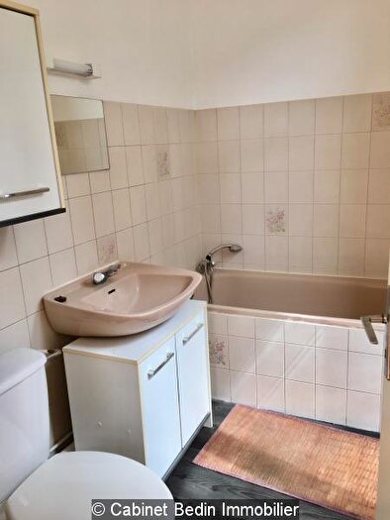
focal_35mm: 29
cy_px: 260
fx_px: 435
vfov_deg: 61.6
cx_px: 195
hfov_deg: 48.2
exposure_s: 1/50
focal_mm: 4.15
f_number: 2.2
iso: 32
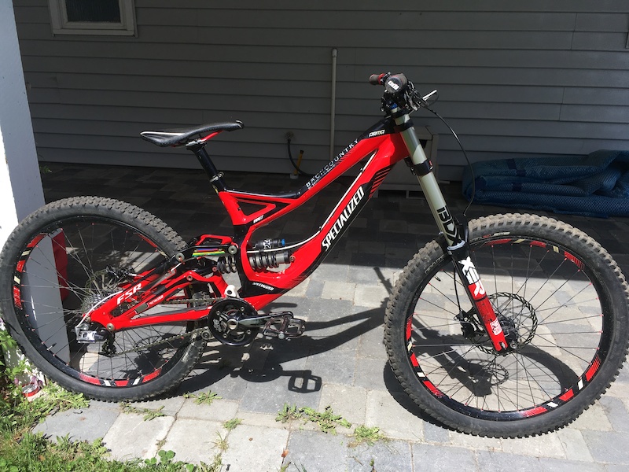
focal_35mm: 29
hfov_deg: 61.7
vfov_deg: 48.2
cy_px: 236
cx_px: 314
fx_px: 527
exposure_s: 1/769
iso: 25
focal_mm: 4.15
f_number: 2.2
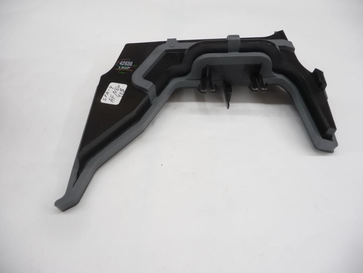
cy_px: 136
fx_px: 294
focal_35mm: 28
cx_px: 182
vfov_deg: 49.7
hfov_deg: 63.4
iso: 200
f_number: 3.3
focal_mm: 4.7
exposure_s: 1/30
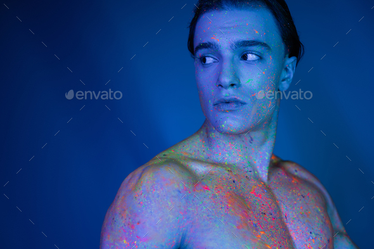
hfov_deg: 54.4
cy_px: 124
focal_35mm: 35
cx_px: 187
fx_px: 363
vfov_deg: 37.8
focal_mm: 35
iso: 250
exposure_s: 1/200
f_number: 3.5
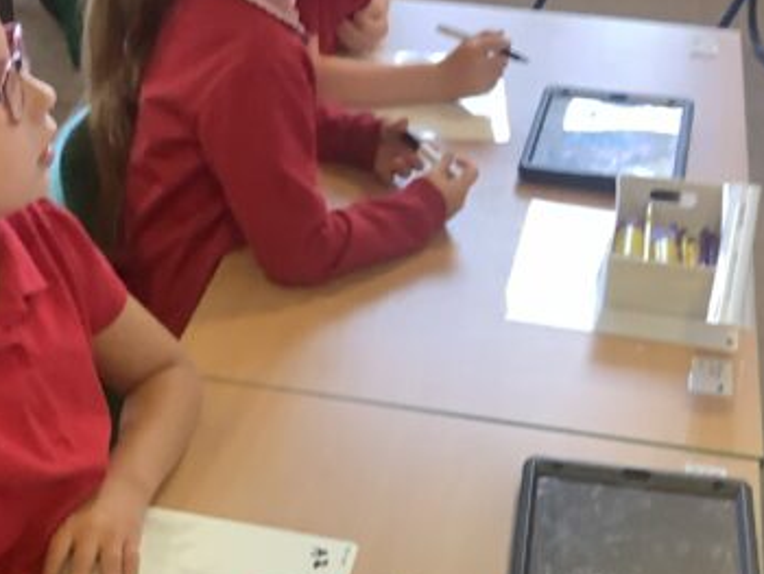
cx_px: 196
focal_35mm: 68
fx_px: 1502
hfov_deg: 28.2
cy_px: 570
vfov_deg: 20.9
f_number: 2.4
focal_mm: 3.3
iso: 320
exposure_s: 1/50
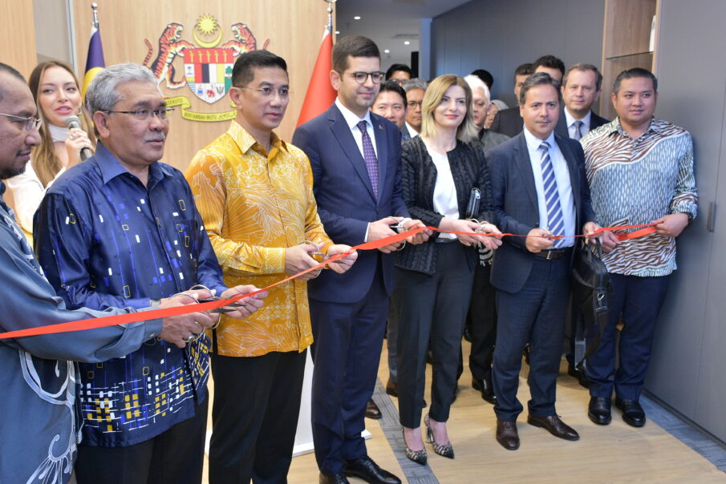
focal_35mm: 34
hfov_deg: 55.8
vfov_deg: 38.9
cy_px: 232
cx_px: 348
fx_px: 686
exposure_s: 1/100
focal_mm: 18
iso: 500
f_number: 3.5
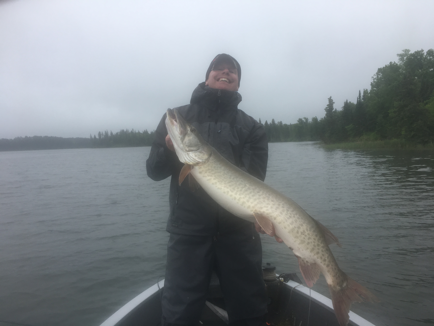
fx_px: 364
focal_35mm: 29
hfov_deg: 61.7
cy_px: 163
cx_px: 217
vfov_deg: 48.2
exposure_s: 1/450
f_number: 2.2
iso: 25
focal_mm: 4.15
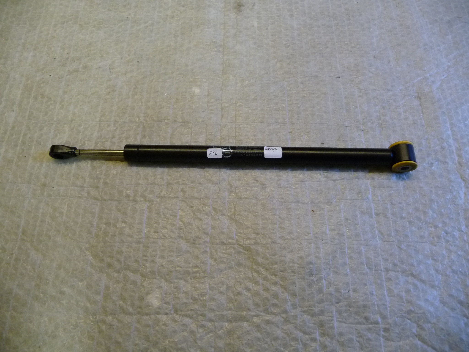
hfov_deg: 63.4
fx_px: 379
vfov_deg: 49.7
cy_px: 176
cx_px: 234
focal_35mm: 28
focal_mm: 4.7
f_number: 3.3
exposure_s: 1/30
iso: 400
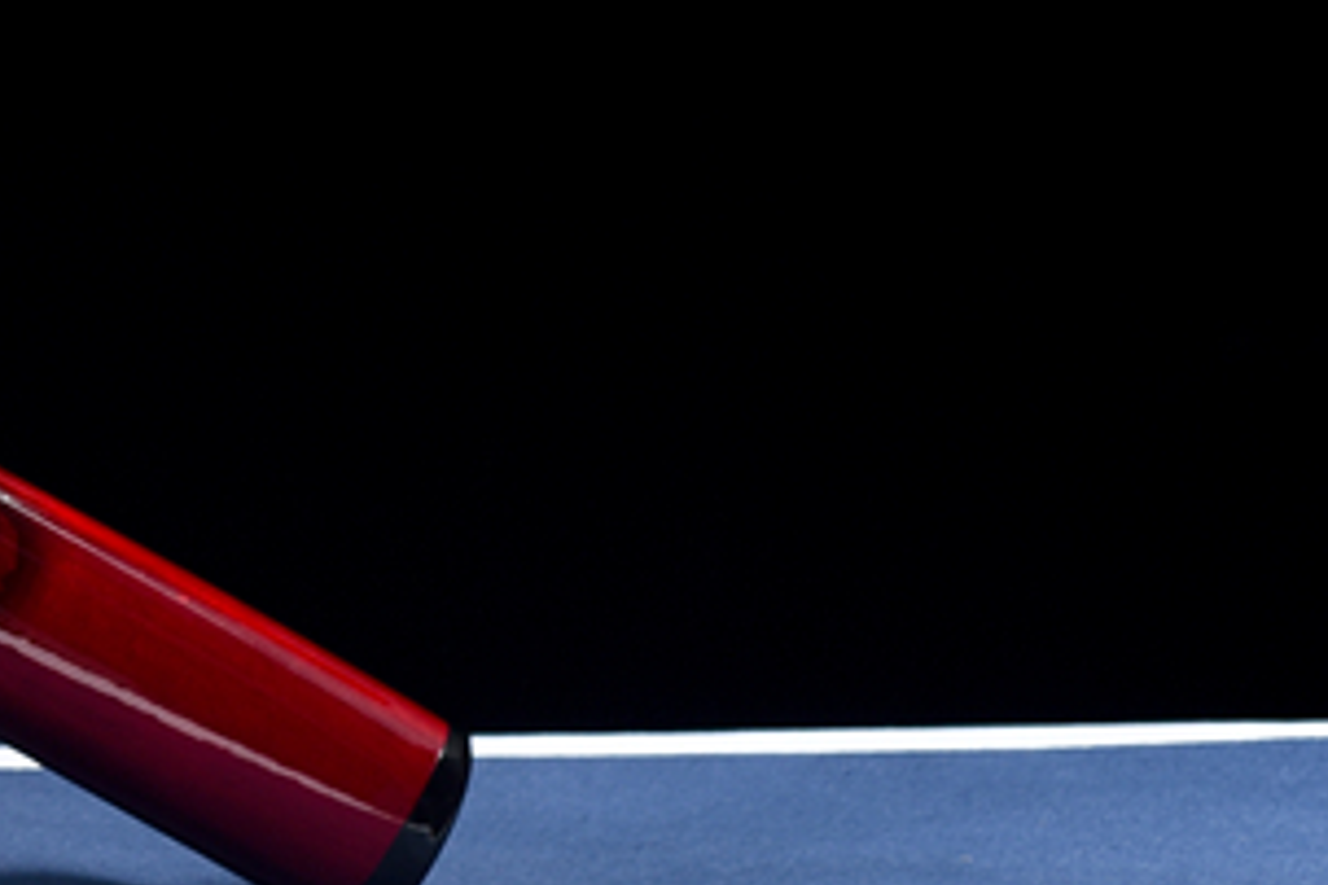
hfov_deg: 6.7
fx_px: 10955
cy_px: -537
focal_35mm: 297
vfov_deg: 4.6
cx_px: -1560
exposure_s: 1/125
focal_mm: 60
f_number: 6.3
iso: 100
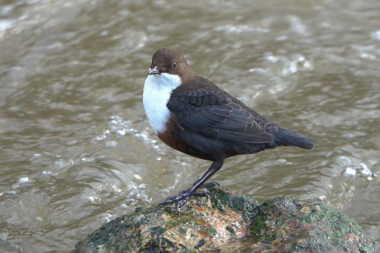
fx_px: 6280
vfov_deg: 2.3
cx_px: 190
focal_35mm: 595
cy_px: 126
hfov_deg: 3.5
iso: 200
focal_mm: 218.32
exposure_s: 1/160
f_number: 4
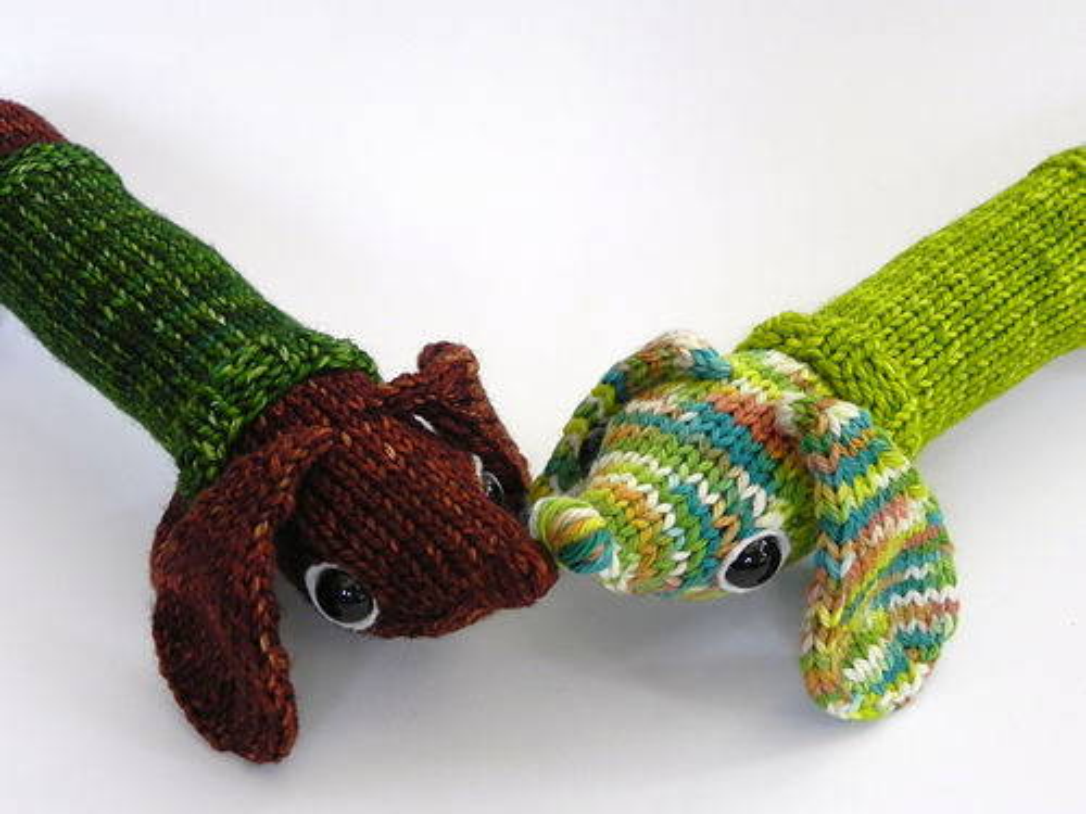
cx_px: 543
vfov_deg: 28.0
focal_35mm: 52
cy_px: 407
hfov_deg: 36.8
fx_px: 1631
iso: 198
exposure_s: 1/30
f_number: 3.5
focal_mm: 9.2
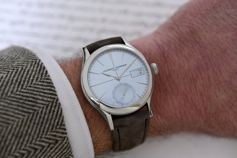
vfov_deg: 22.6
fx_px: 395
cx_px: 118
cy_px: 79
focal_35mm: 60
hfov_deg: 33.4
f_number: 5.6
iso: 400
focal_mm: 60
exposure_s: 1/320
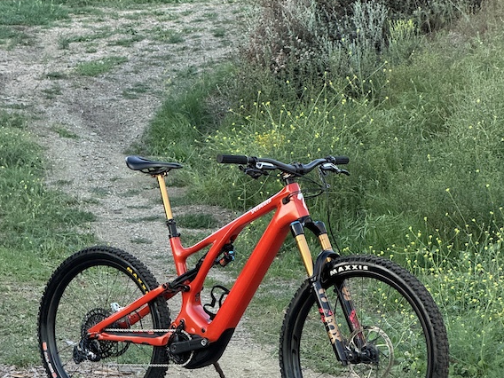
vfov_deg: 8.8
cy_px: 342
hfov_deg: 11.7
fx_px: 2461
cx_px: 243
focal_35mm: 169
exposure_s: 1/93
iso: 200
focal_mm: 15.66
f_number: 2.8
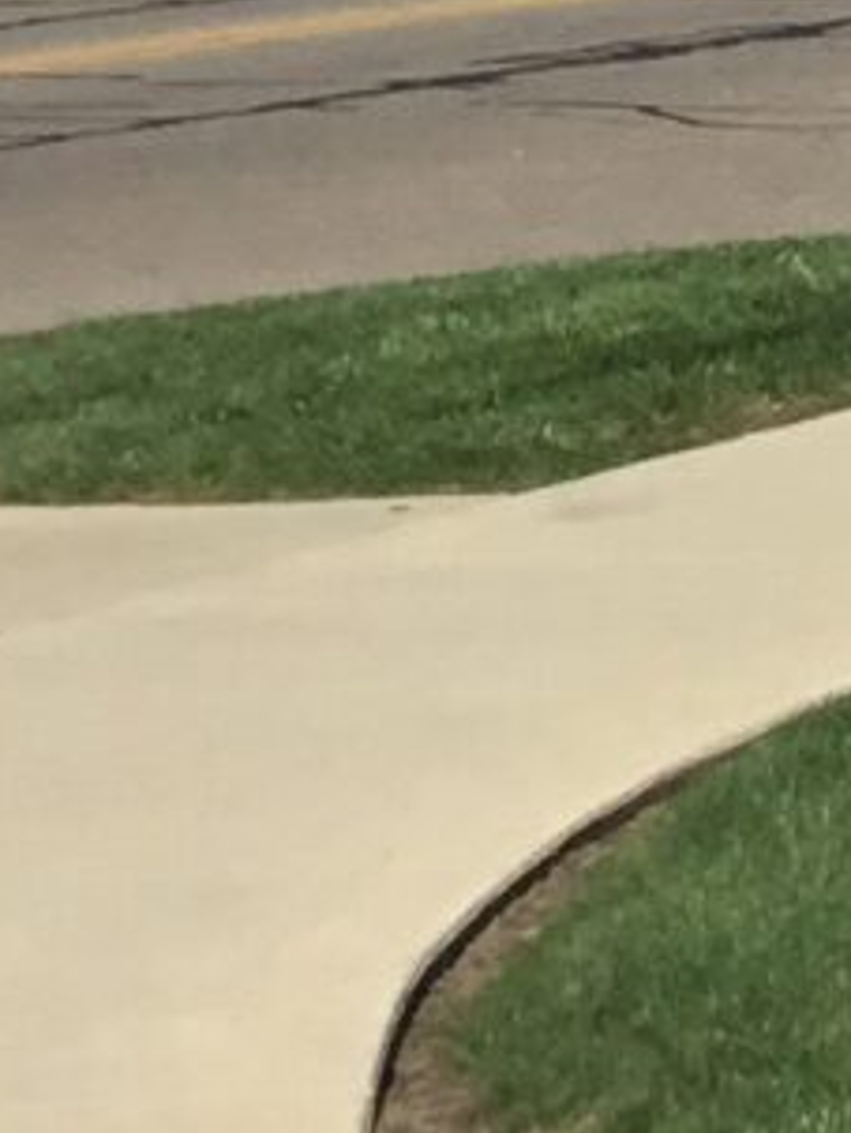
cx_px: 1818
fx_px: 6874
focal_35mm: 210
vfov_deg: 8.9
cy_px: -1050
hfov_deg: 6.8
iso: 25
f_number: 2.4
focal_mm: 3.3
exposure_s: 1/2092
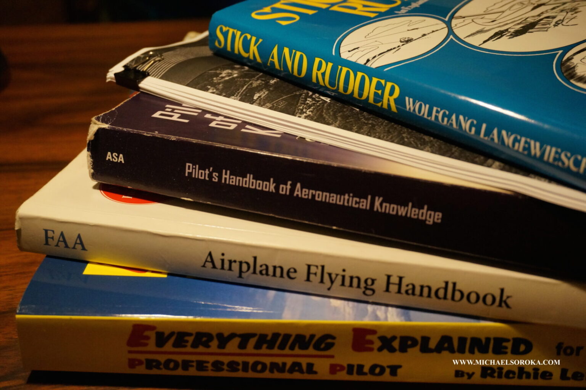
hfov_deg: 46.4
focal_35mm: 42
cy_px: 195
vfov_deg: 31.8
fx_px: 683
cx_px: 293
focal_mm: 28
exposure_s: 1/160
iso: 1600
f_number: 4.5
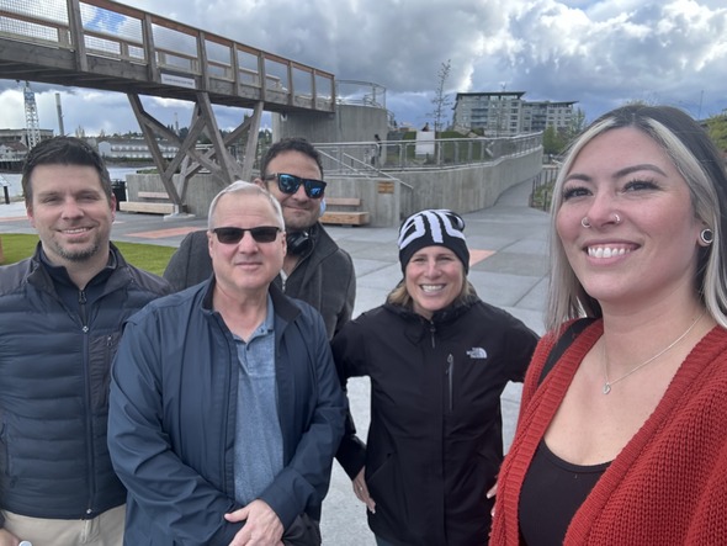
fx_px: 483
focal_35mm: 23
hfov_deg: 73.9
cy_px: 273
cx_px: 364
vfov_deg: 58.9
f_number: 1.9
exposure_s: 1/389
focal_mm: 2.69
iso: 25
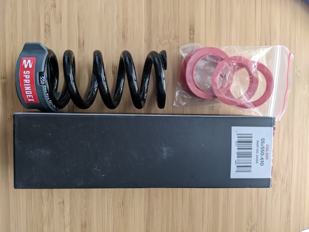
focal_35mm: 27
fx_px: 241
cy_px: 116
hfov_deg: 65.3
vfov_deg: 51.4
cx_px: 154
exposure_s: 1/40
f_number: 1.8
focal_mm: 4.44
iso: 517
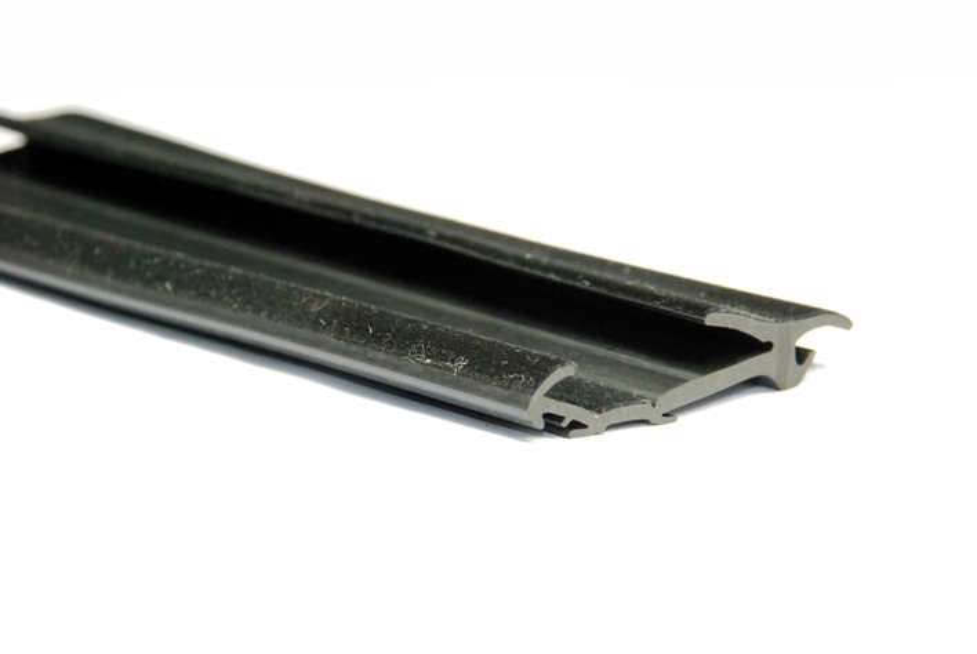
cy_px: 327
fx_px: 4280
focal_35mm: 158
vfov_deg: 8.7
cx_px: 488
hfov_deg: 13.0
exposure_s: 1/100
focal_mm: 105
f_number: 11
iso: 1600
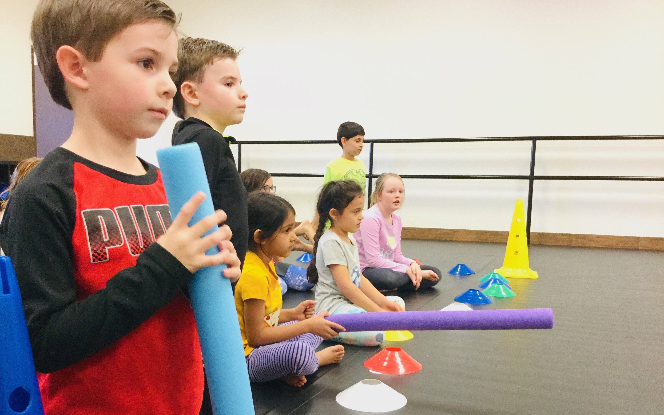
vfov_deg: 38.2
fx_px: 597
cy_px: 244
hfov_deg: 58.1
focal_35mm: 33
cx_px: 331
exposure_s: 1/30
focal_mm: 3.3
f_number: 2.4
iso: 100
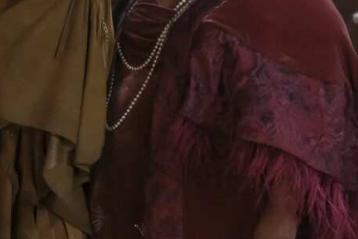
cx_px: -49
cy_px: 36
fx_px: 2427
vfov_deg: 5.6
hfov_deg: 8.4
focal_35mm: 244
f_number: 2.8
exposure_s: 1/125
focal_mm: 56
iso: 6400
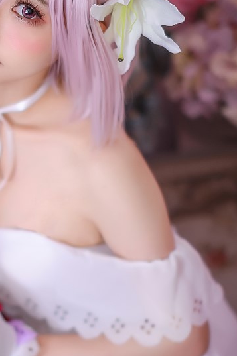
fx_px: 1108
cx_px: 20
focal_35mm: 112
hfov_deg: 12.1
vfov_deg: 18.2
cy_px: 247
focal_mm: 50
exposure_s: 1/80
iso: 400
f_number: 1.4
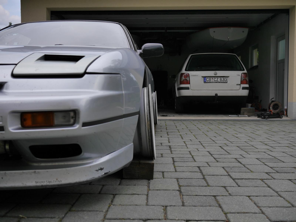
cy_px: 111
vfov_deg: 36.0
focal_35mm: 40
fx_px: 342
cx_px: 148
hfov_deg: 46.8
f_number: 3.2
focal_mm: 20
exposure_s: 1/1300
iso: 160
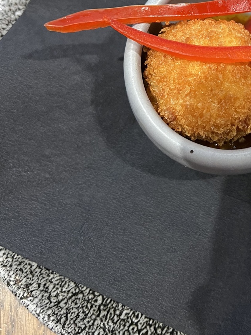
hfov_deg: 28.4
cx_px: 232
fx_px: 474
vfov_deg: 37.1
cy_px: 52
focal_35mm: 49
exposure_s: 1/50
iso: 500
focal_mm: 5.7
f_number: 1.5
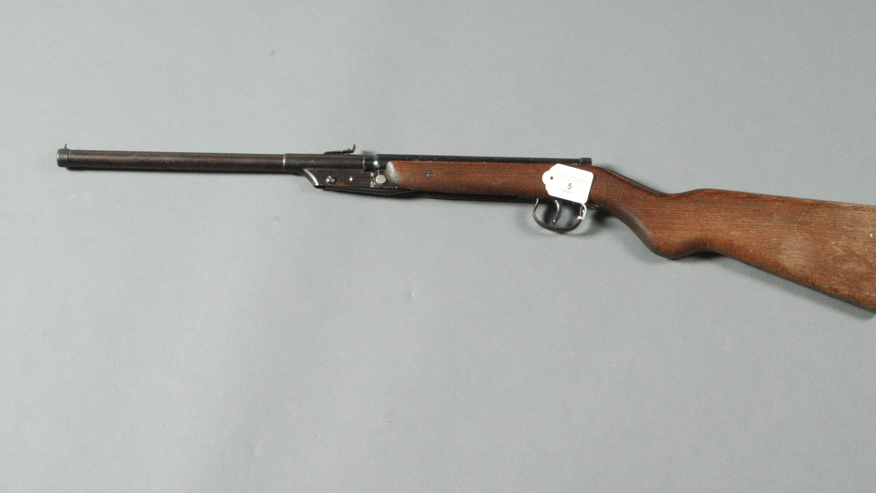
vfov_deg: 14.4
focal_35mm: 84
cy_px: 324
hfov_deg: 25.3
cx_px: 479
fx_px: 1951
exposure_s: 1/125
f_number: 18
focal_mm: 48
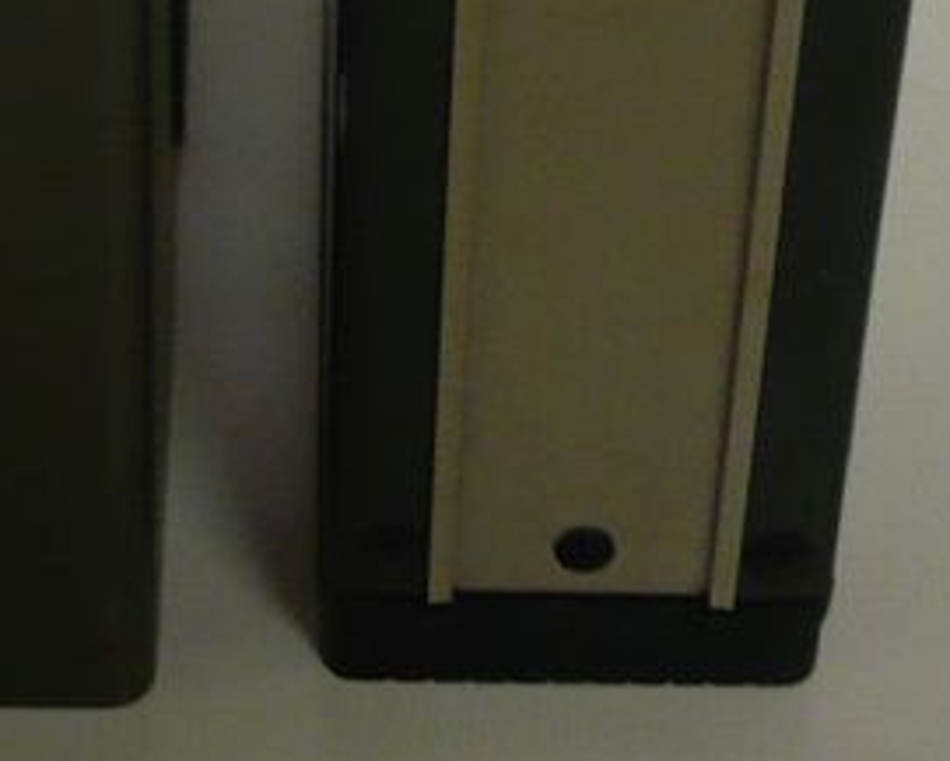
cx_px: 266
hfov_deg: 14.9
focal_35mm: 129
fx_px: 3628
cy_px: -516
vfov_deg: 11.3
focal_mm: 5.8
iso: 200
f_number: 2.8
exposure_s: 1/30
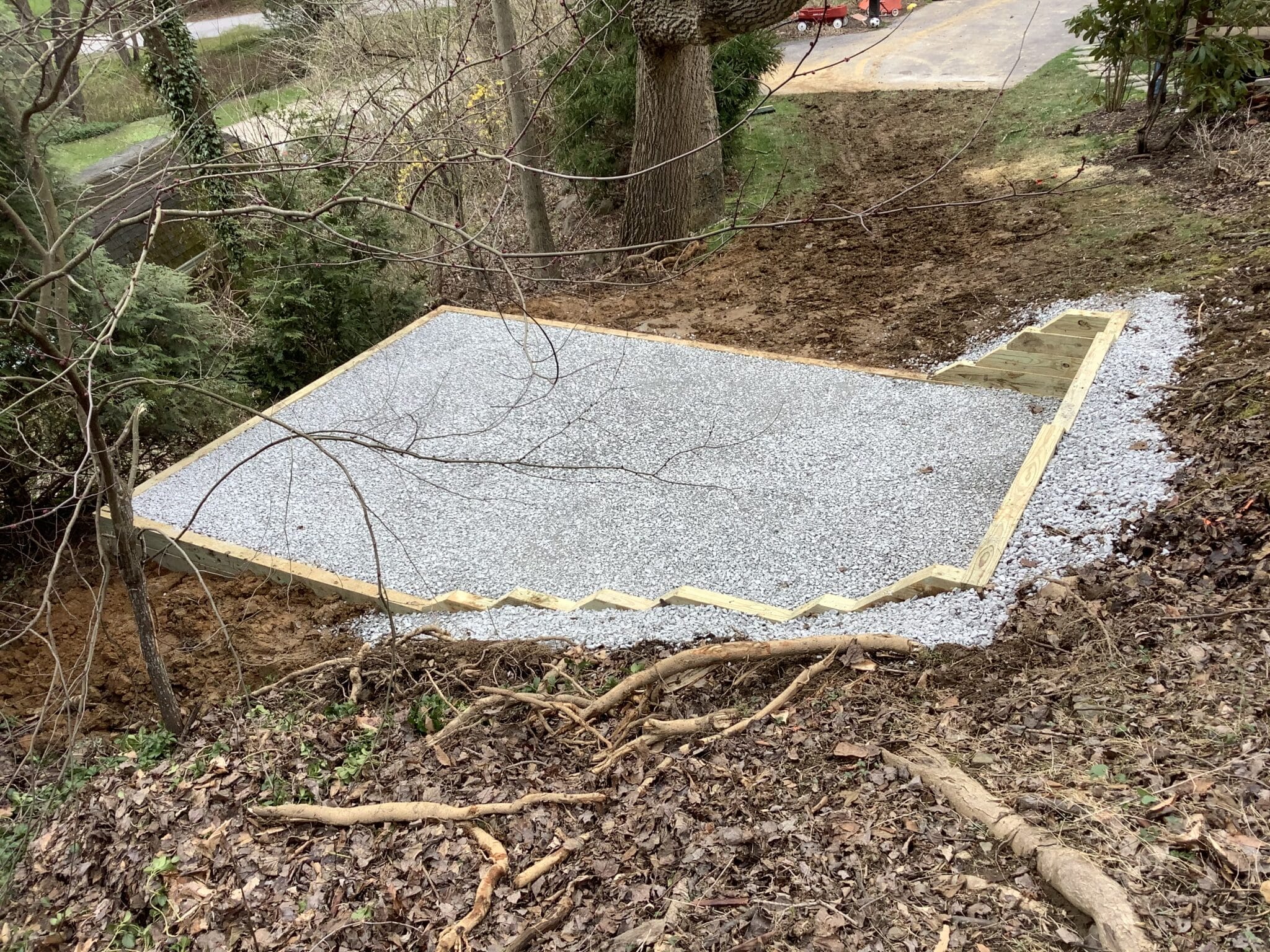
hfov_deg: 58.4
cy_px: 476
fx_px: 1137
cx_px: 635
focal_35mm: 31
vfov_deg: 45.4
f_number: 2.4
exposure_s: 1/271
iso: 25
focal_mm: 3.3
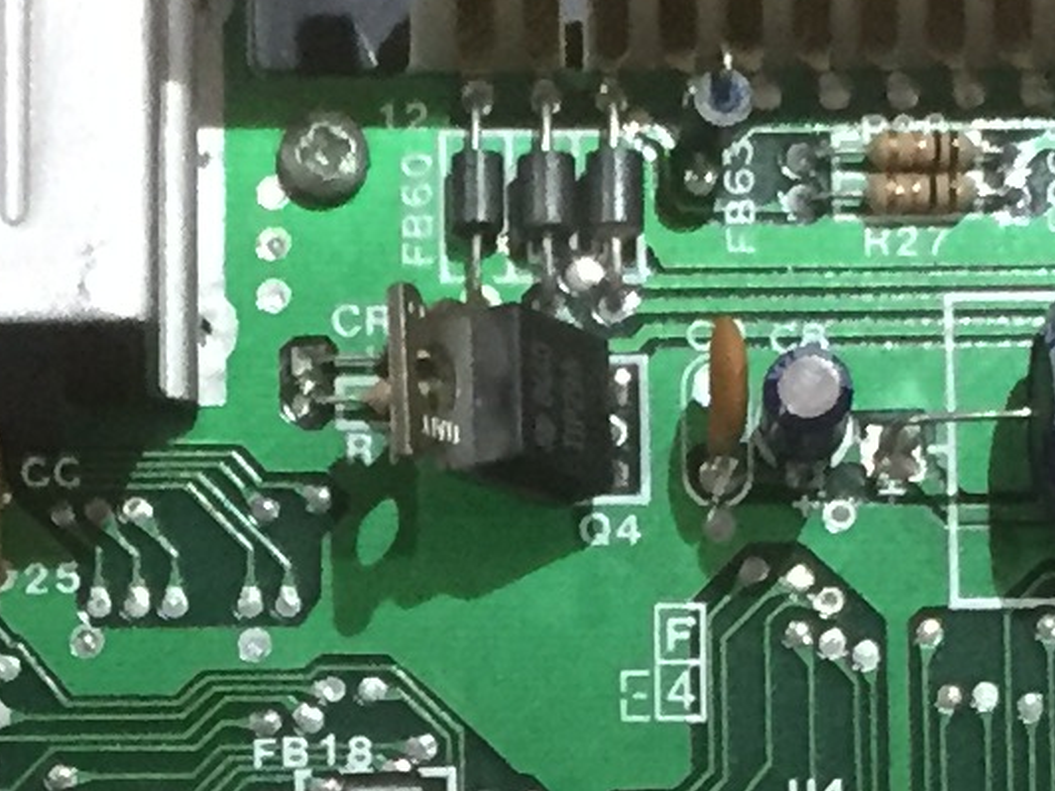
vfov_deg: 8.1
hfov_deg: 11.1
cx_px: 224
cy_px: 1318
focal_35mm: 178
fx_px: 5425
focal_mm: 4.15
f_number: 2.2
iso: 250
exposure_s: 1/25
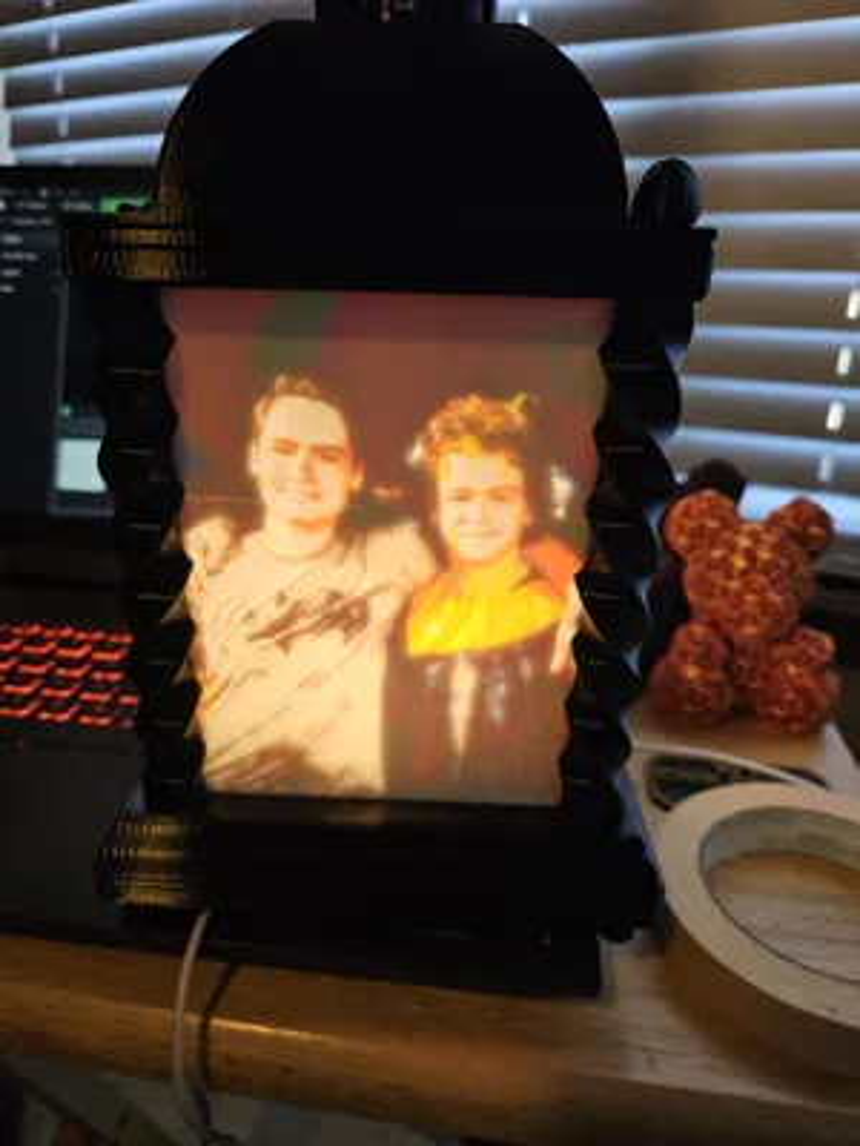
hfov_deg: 58.9
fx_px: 762
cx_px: 430
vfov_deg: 73.9
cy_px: 573
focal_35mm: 23
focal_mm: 6.3
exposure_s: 1/180
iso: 200
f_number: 1.7
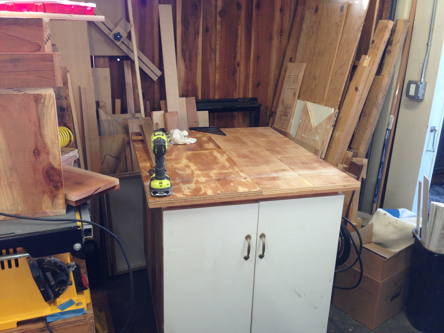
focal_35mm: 33
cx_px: 222
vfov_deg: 42.9
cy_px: 166
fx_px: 423
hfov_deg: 55.4
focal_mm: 4.12
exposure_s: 1/20
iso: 64
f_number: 2.4
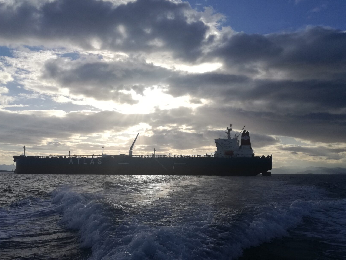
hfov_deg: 53.5
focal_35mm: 34
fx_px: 340
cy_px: 161
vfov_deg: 41.5
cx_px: 134
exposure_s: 1/2674
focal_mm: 3.79
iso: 50
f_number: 2
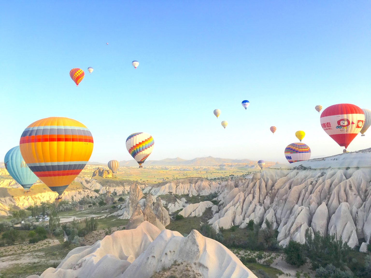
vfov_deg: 48.2
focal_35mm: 29
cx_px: 186
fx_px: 311
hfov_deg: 61.7
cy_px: 139
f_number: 2.2
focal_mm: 4.15
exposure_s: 1/646
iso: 25
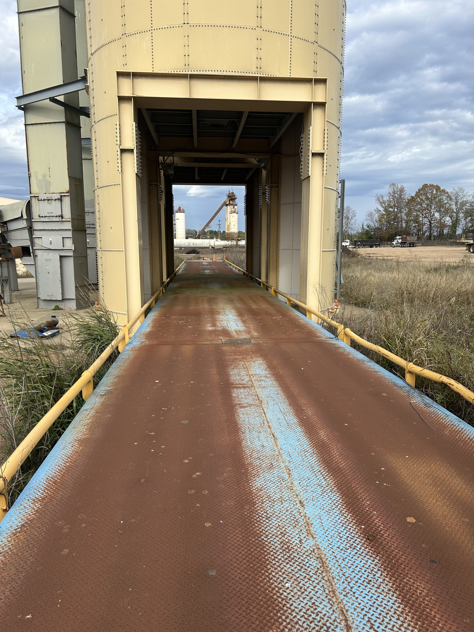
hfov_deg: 53.1
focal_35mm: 26
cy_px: 316
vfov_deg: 67.3
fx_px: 475
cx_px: 237
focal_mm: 5.7
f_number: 1.5
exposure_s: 1/2994
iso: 50
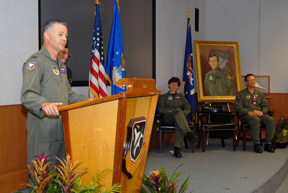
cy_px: 96
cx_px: 144
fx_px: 421
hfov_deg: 37.8
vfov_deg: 25.8
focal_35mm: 52
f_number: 6.3
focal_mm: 35
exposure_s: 1/60
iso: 500
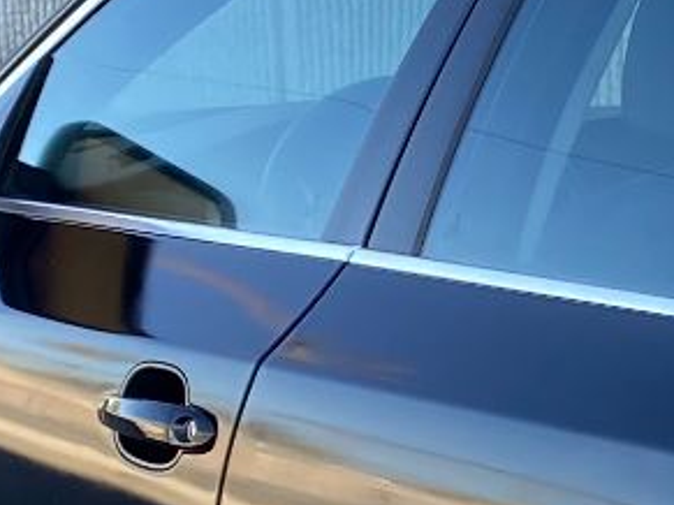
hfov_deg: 9.7
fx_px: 3562
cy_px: 862
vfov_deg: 7.9
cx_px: 1566
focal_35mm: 183
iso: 32
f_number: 1.8
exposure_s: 1/164
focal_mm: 4.25
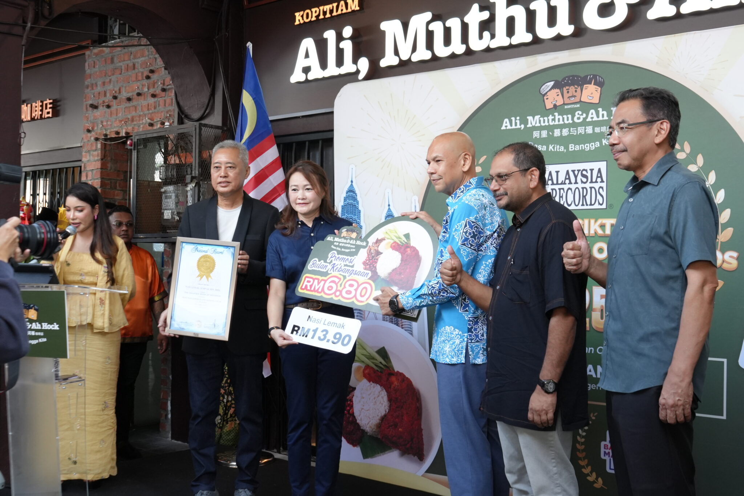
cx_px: 372
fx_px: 868
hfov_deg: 46.4
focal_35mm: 42
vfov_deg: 31.9
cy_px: 248
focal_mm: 28
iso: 1600
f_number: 5.6
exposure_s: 1/200
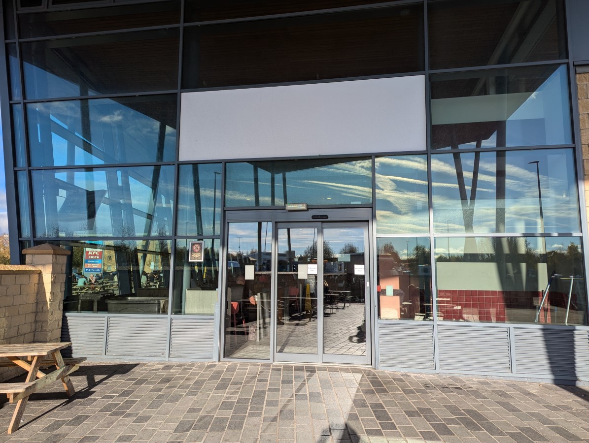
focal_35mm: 24
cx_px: 294
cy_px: 222
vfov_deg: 56.9
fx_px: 409
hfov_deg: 71.5
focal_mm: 6.81
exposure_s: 1/1451
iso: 40
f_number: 1.85
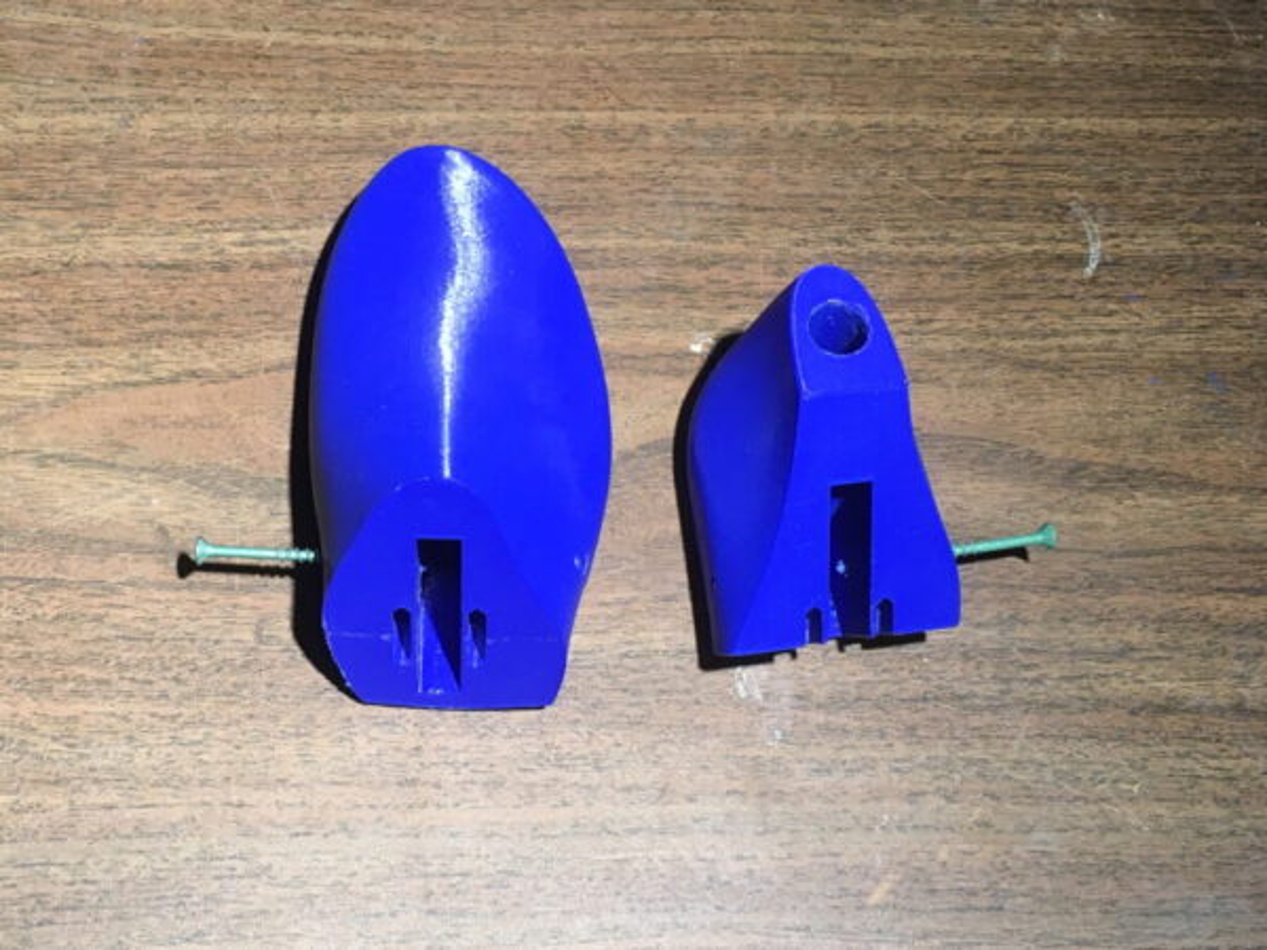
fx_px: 1061
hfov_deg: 61.7
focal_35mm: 29
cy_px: 475
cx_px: 634
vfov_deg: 48.2
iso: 32
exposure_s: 1/30
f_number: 2.2
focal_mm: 4.15
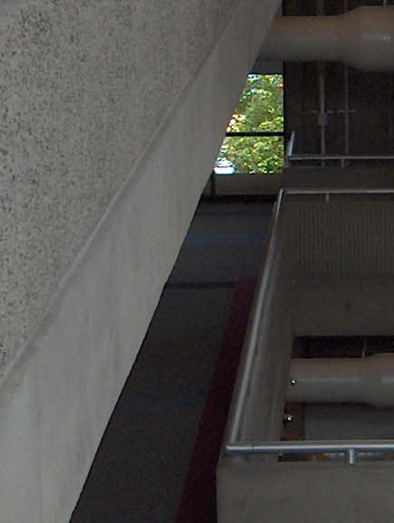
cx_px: 464
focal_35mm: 175
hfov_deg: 8.4
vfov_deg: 11.3
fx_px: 2650
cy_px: 370
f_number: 2.8
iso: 200
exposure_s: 1/143
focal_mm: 8
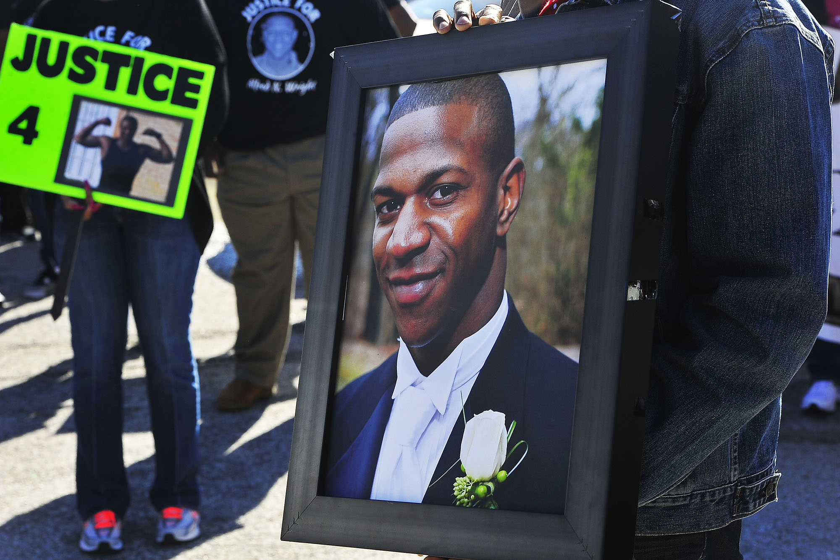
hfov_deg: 22.6
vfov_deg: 15.2
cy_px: 280
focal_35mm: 90
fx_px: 2099
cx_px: 420
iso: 320
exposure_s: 1/400
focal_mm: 90
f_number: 9
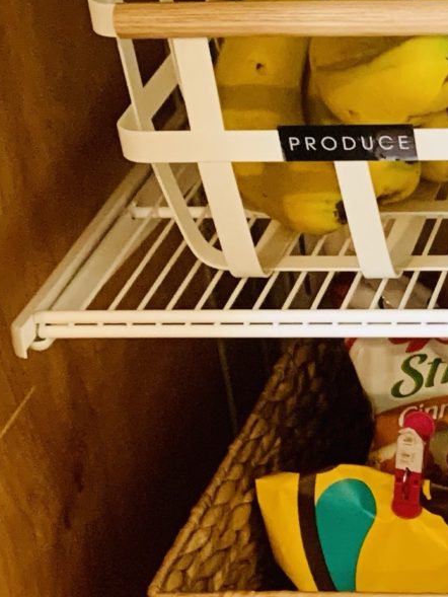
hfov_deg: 12.1
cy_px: 451
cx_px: 803
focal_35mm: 113
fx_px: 1949
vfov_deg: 17.3
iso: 400
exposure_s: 1/40
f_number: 1.8
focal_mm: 4.25
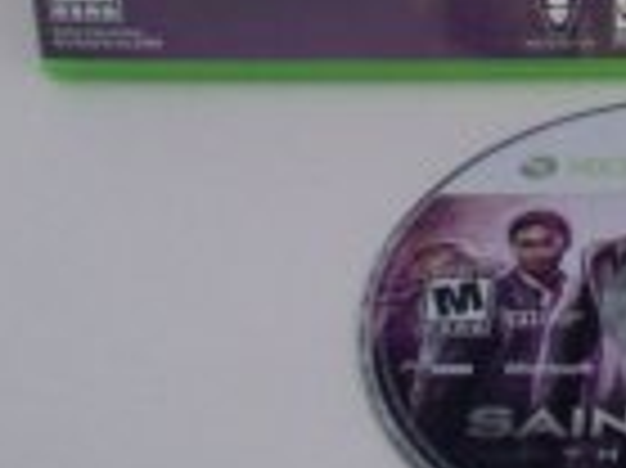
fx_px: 2150
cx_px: 671
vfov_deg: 12.0
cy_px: -166
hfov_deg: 16.1
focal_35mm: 119
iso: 200
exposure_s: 1/8
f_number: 2.8
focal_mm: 6.2
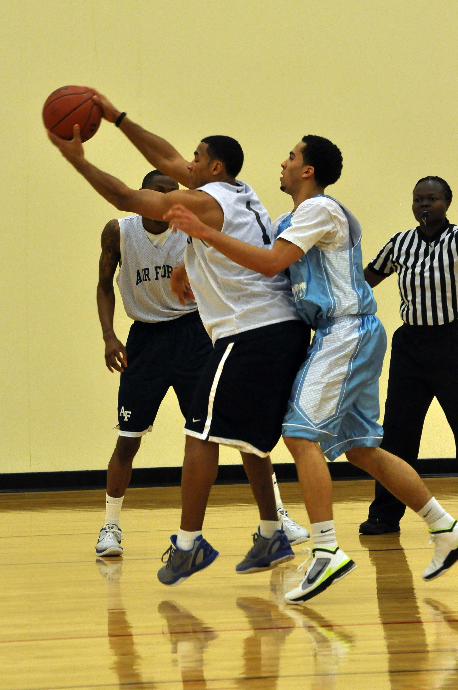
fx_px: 3501
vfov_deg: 11.2
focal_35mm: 183
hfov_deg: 7.5
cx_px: 229
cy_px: 345
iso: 1250
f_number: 4.8
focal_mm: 122
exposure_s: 1/320
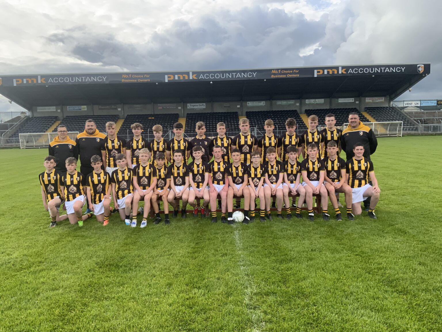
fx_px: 370
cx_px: 221
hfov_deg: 61.7
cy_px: 166
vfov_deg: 48.2
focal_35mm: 29
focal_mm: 3
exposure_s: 1/409
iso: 16
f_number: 1.8
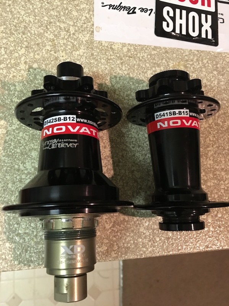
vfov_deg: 61.7
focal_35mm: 29
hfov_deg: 48.2
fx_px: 256
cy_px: 153
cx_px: 114
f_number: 2.2
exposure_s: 1/4
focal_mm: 4.15
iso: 80
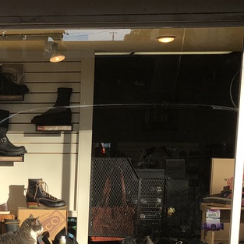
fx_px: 646
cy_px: 242
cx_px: -41
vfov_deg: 20.7
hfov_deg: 20.2
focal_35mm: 81
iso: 20
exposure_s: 1/923
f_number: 1.8
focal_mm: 4
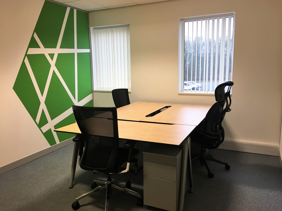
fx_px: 236
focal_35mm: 29
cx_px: 141
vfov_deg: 48.2
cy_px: 106
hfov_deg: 61.7
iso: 32
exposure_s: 1/33
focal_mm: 4.15
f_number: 2.2
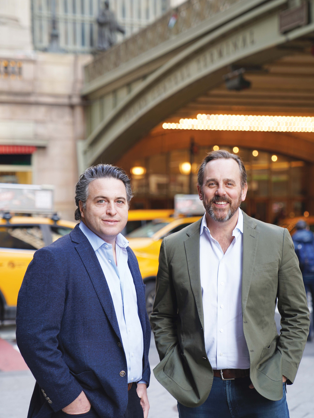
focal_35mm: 76
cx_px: 157
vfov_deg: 25.7
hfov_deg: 19.4
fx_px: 919
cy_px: 213
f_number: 2.8
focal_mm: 70
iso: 100
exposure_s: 1/80
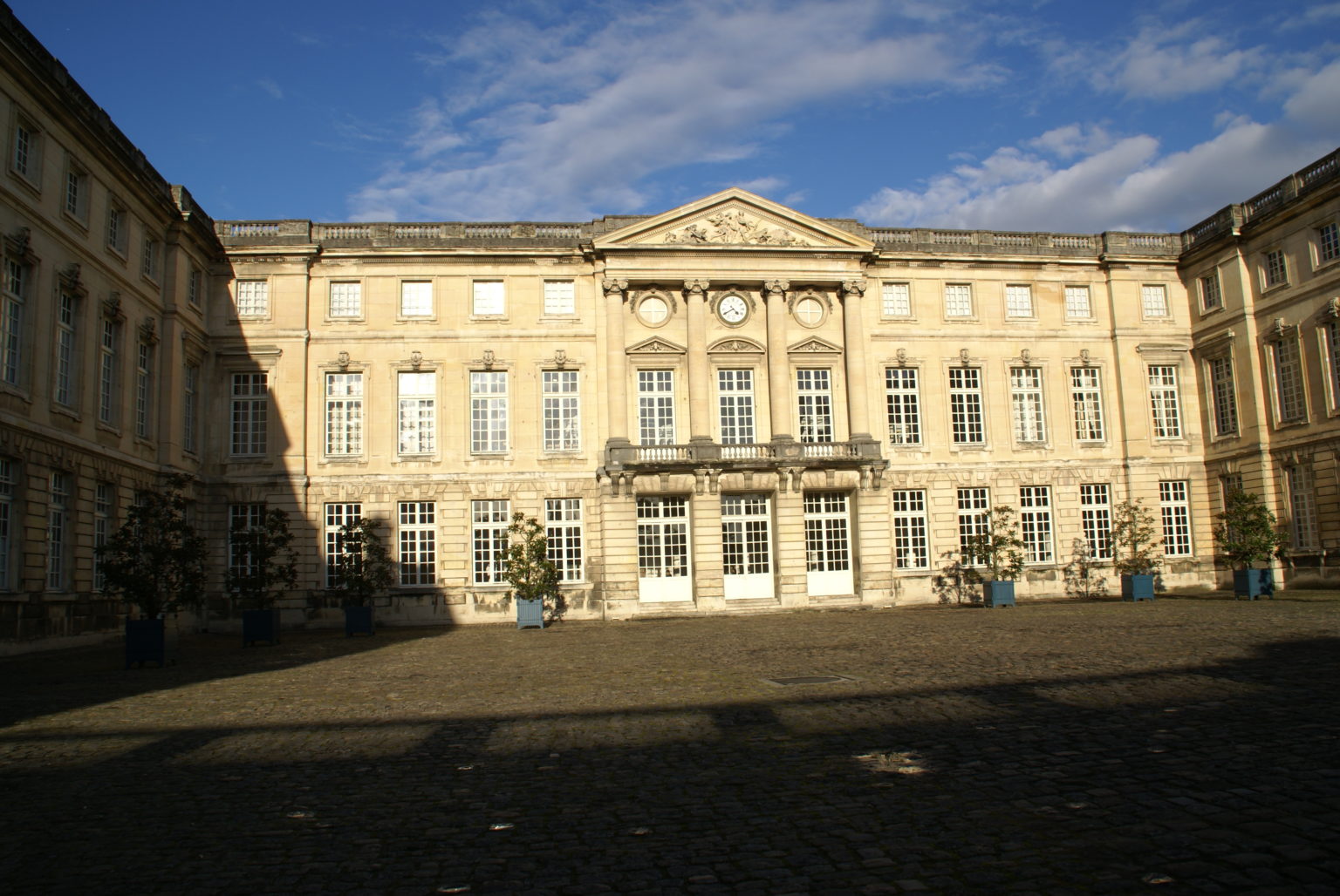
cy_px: 448
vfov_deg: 48.0
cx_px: 670
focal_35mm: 27
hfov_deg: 67.3
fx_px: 1006
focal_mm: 18
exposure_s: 1/160
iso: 100
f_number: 10
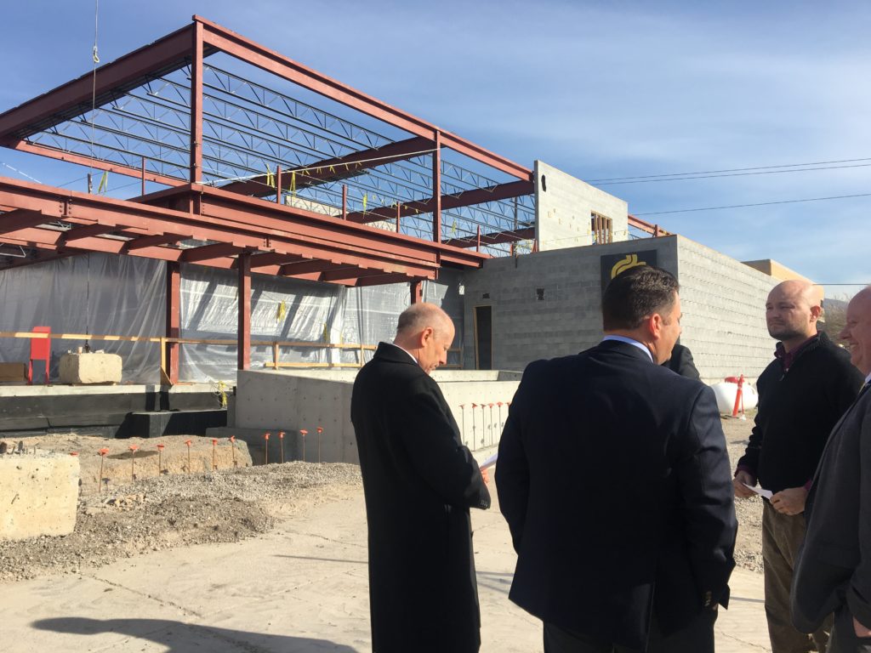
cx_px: 436
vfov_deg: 48.2
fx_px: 730
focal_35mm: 29
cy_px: 326
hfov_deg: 61.7
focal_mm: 4.15
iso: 25
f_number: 2.2
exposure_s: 1/1326
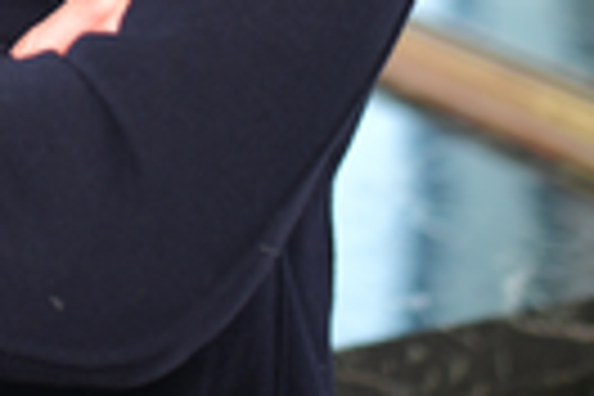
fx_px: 3052
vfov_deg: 7.0
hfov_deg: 10.7
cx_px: -297
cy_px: -520
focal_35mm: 185
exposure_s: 1/160
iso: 250
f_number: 1.4
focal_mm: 35
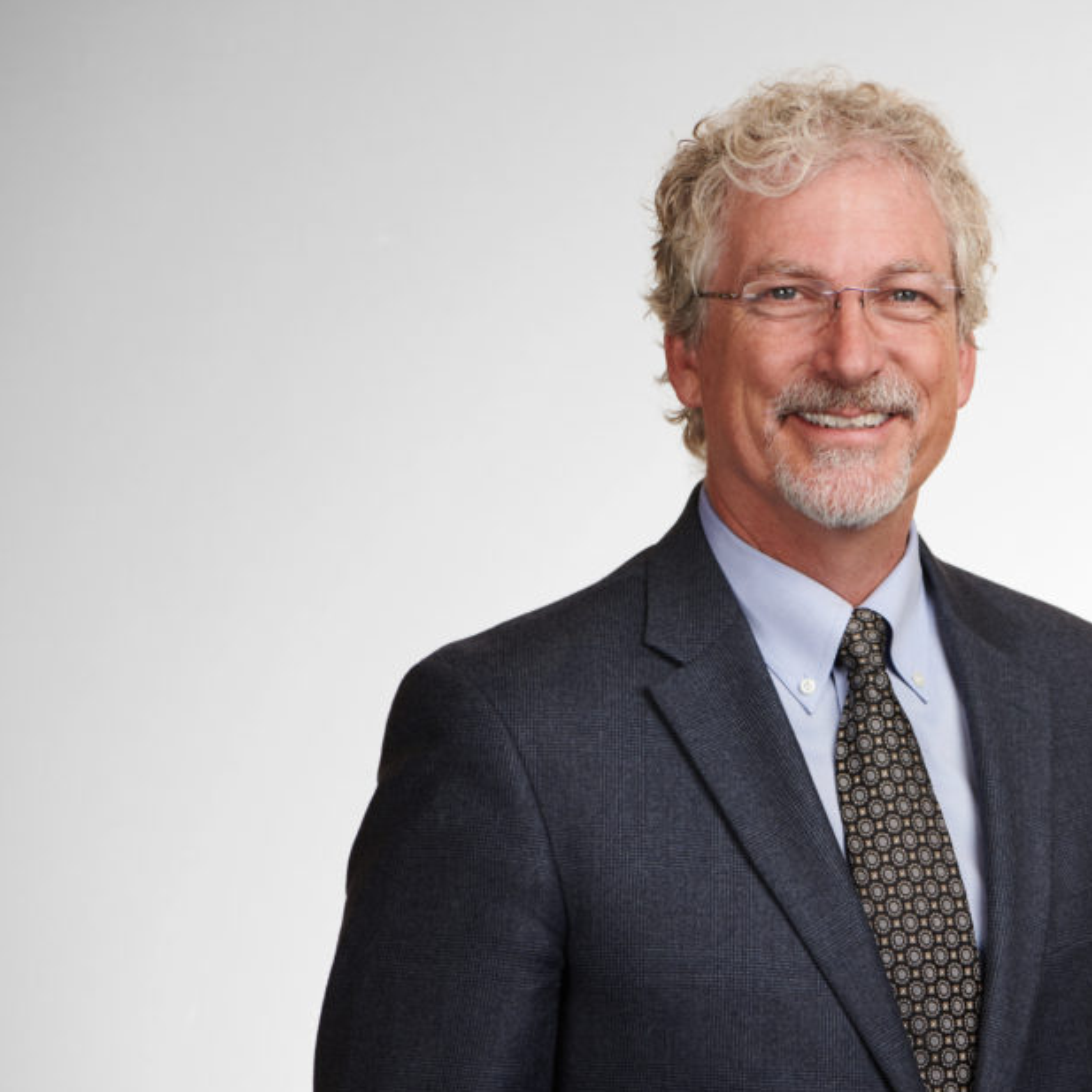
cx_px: 874
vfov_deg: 11.8
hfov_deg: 11.8
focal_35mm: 148
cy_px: 573
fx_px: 5282
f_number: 7.1
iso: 64
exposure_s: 1/100
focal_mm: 105
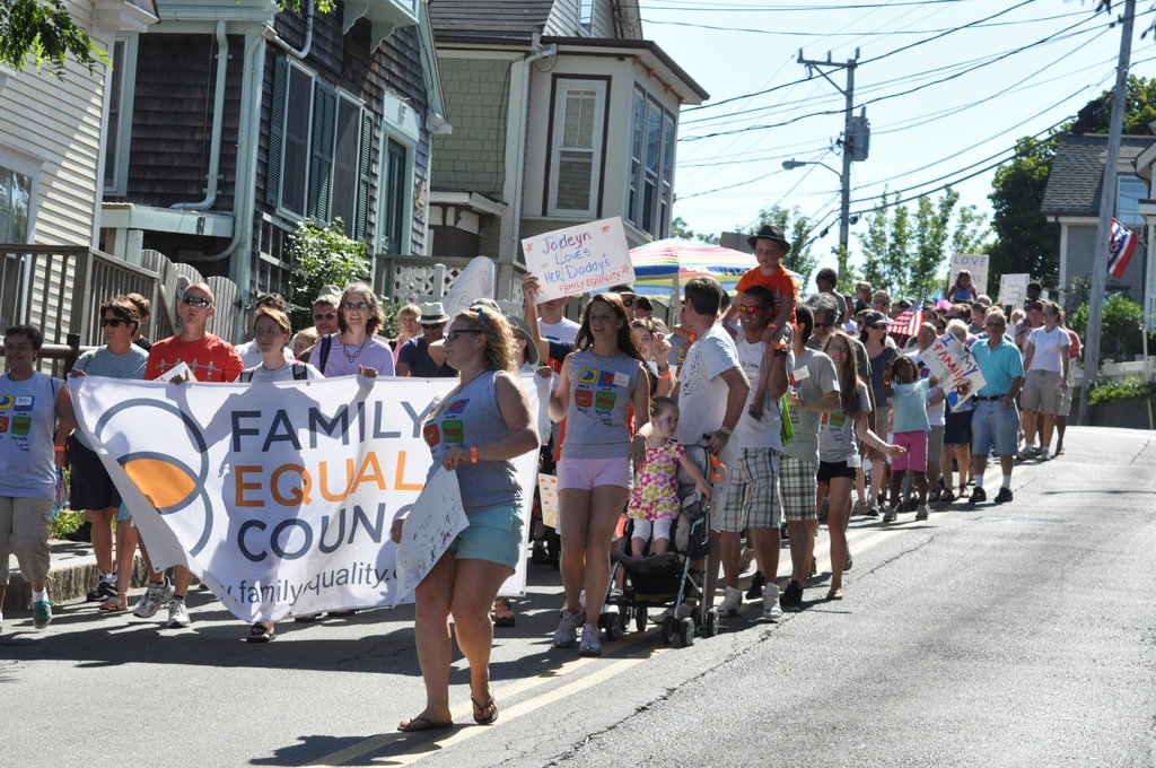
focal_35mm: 105
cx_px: 578
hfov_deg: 19.5
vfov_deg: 13.0
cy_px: 384
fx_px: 3367
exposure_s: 1/4000
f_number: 8
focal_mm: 70
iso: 2000
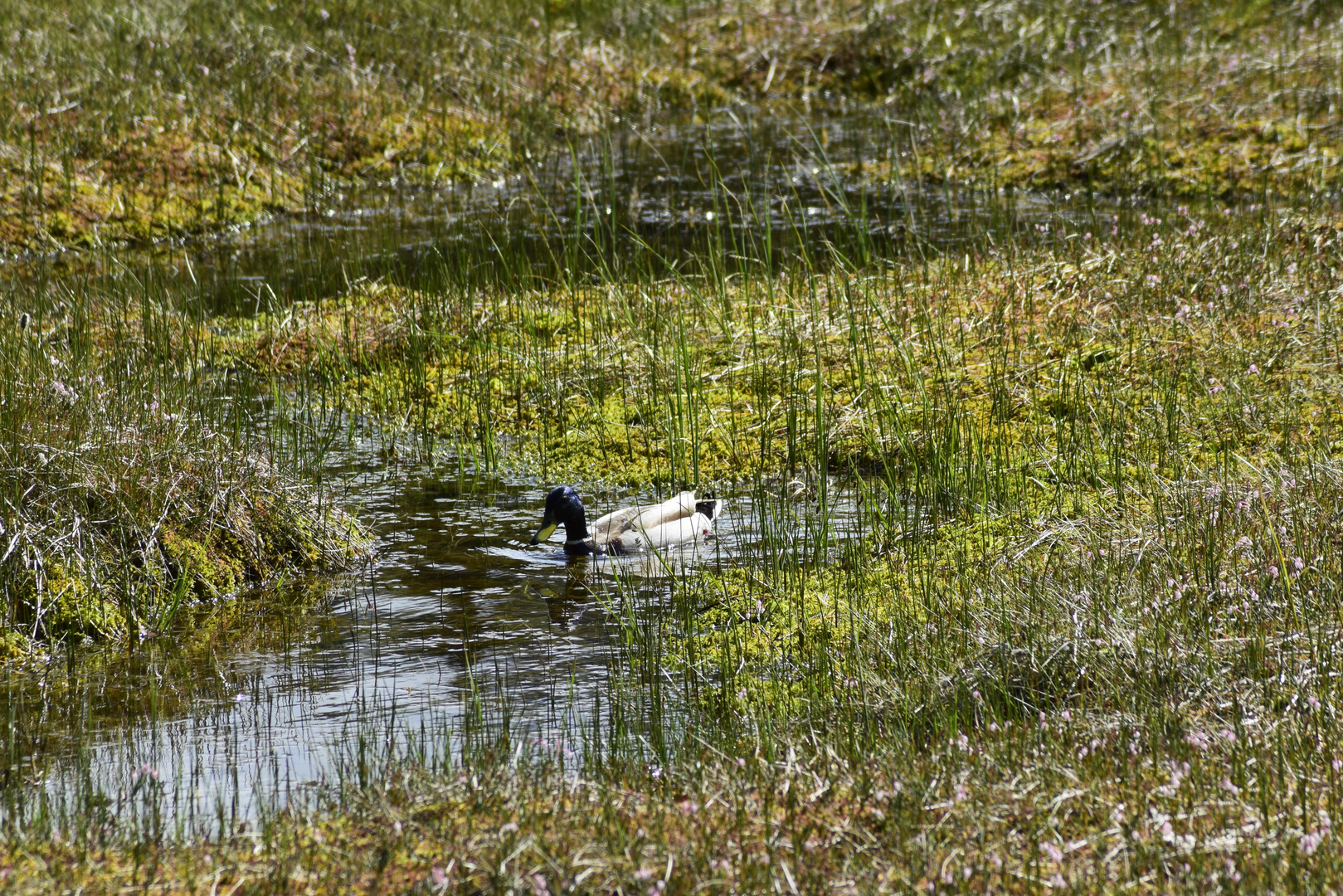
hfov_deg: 6.5
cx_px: 672
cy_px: 448
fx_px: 11753
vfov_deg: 4.4
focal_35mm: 315
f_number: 11
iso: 400
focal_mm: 210
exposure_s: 1/500
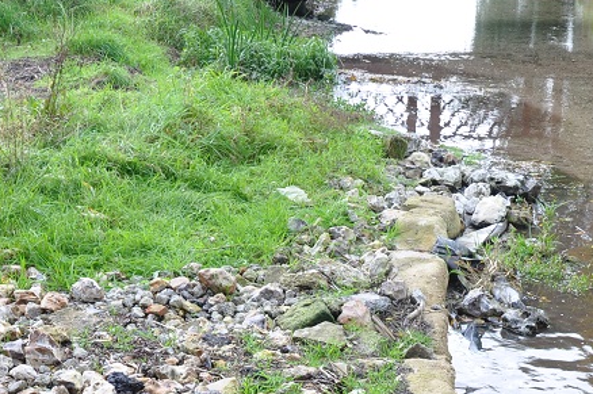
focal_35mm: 74
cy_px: 487
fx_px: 1218
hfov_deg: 27.2
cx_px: 389
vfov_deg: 17.4
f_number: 8
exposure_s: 1/60
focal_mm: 18
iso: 200
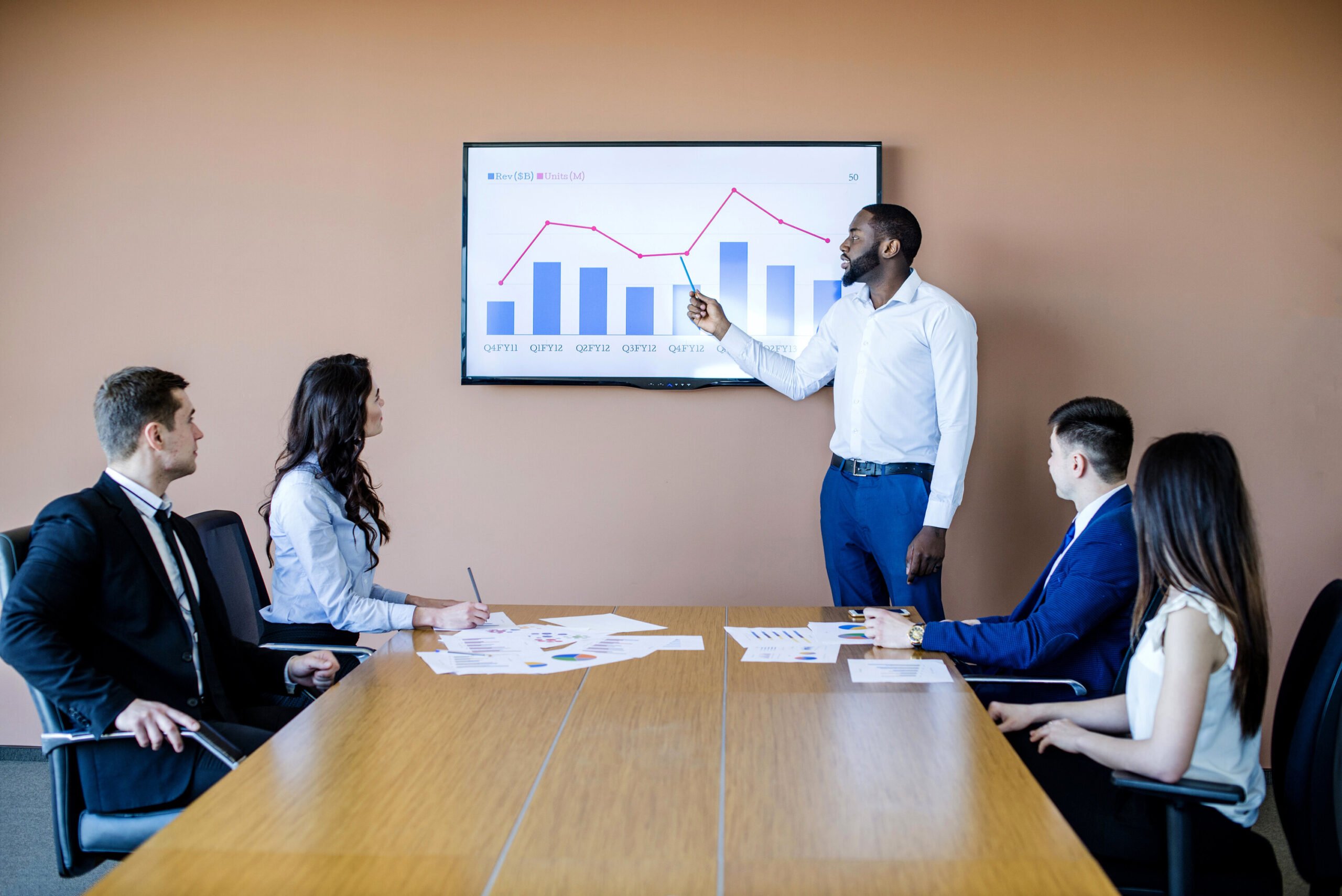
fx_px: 1865
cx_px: 671
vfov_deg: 27.0
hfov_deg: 39.6
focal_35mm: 50
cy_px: 448
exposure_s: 1/100
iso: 500
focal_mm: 50
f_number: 3.2
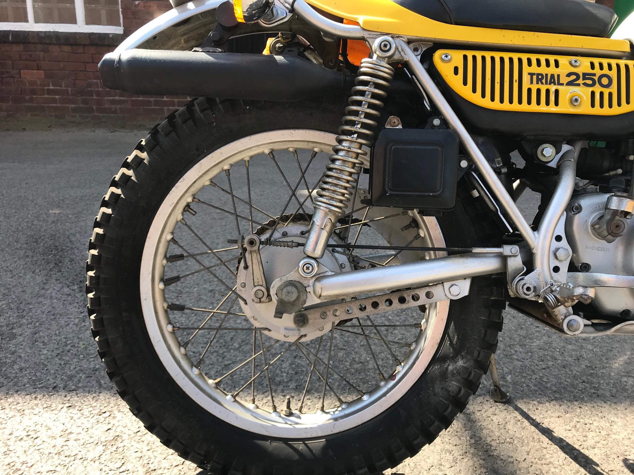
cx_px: 317
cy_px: 238
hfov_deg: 63.4
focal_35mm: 28
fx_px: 513
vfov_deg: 49.7
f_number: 1.8
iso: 20
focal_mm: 3.99
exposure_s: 1/544
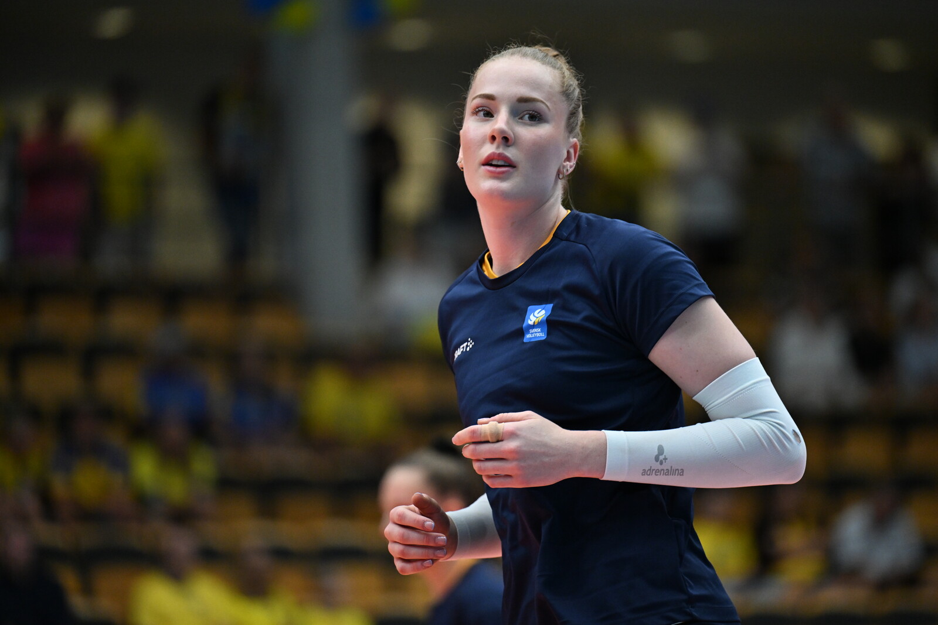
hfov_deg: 10.3
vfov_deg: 6.9
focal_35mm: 200
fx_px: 5211
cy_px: 312
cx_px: 469
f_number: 2.8
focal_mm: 200
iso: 3200
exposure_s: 1/1000
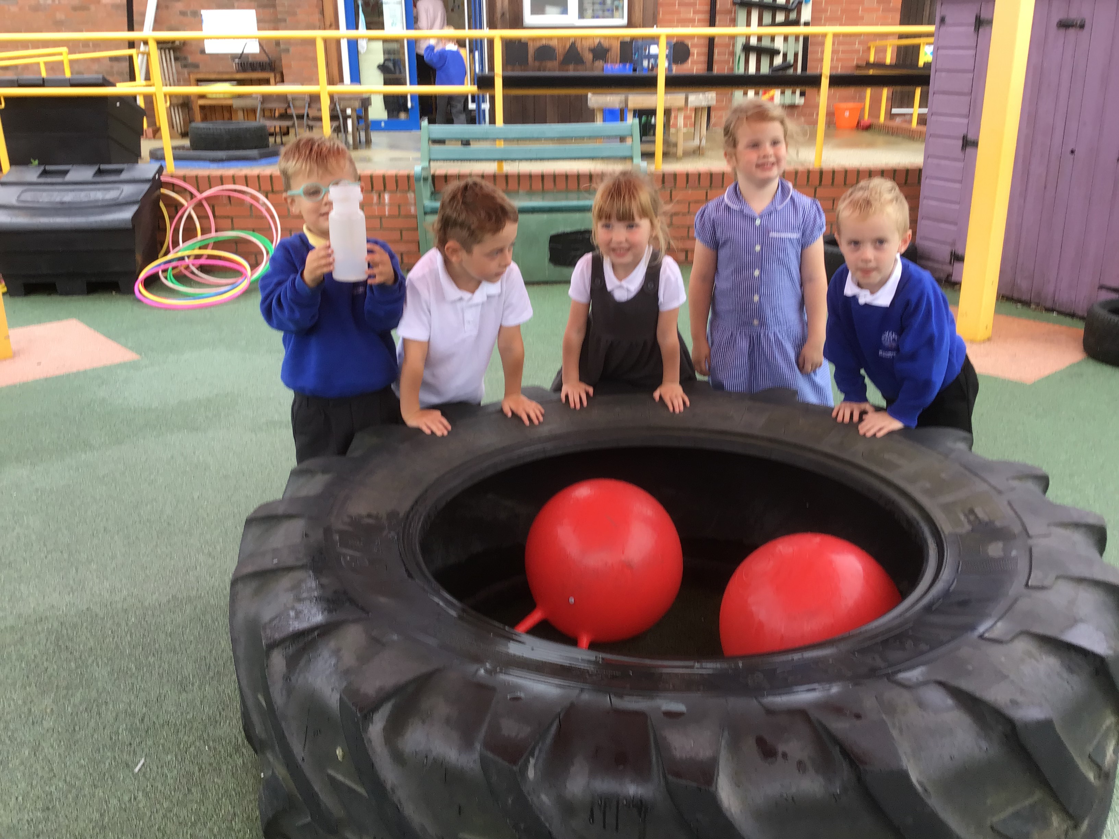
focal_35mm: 31
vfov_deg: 45.4
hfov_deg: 58.4
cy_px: 420
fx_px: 1002
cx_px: 560
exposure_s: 1/100
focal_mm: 3.3
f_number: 2.4
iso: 25
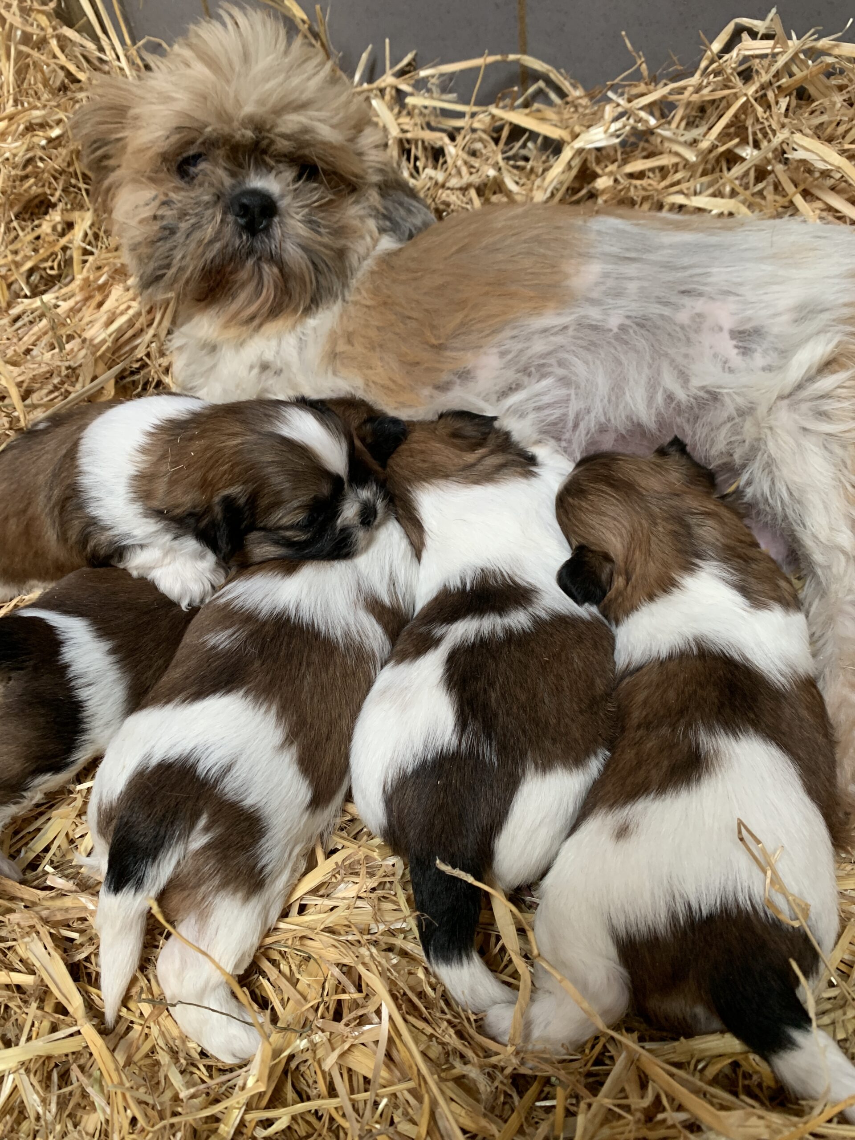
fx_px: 856
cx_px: 428
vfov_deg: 67.3
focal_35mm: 26
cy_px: 570
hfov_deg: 53.1
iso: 100
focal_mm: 4.25
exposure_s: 1/60
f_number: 1.8
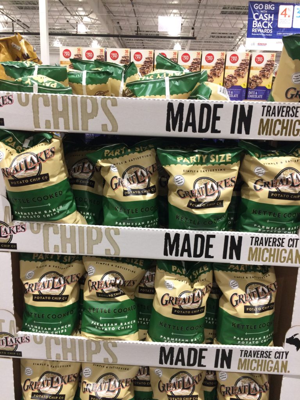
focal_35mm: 29
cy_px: 200
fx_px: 335
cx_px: 150
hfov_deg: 48.2
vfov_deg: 61.7
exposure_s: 1/30
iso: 125
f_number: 2.2
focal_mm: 4.15
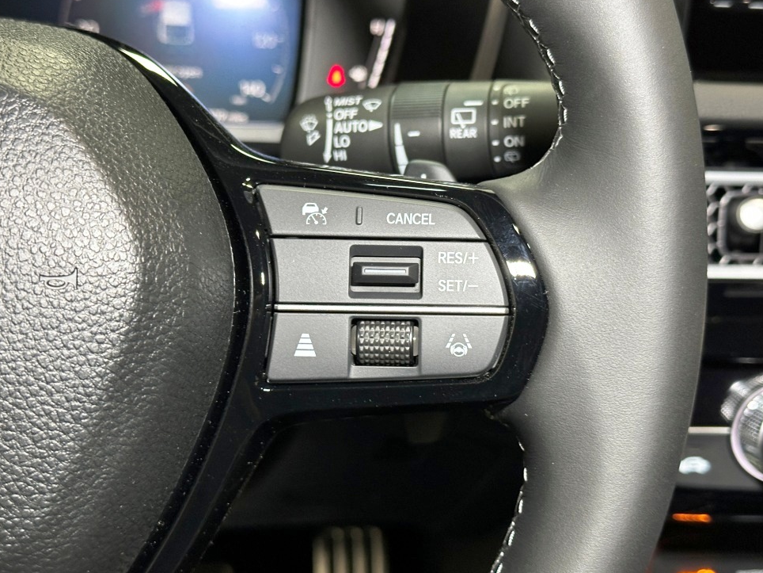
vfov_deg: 28.6
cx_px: 385
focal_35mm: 51
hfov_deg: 37.5
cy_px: 281
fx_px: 1124
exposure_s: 1/40
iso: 400
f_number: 1.78
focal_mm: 6.86
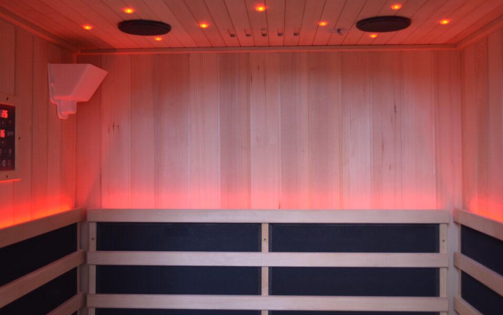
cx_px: 252
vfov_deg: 32.8
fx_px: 535
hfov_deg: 50.4
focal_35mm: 39
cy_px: 142
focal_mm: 24
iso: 400
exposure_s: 1/50
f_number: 4
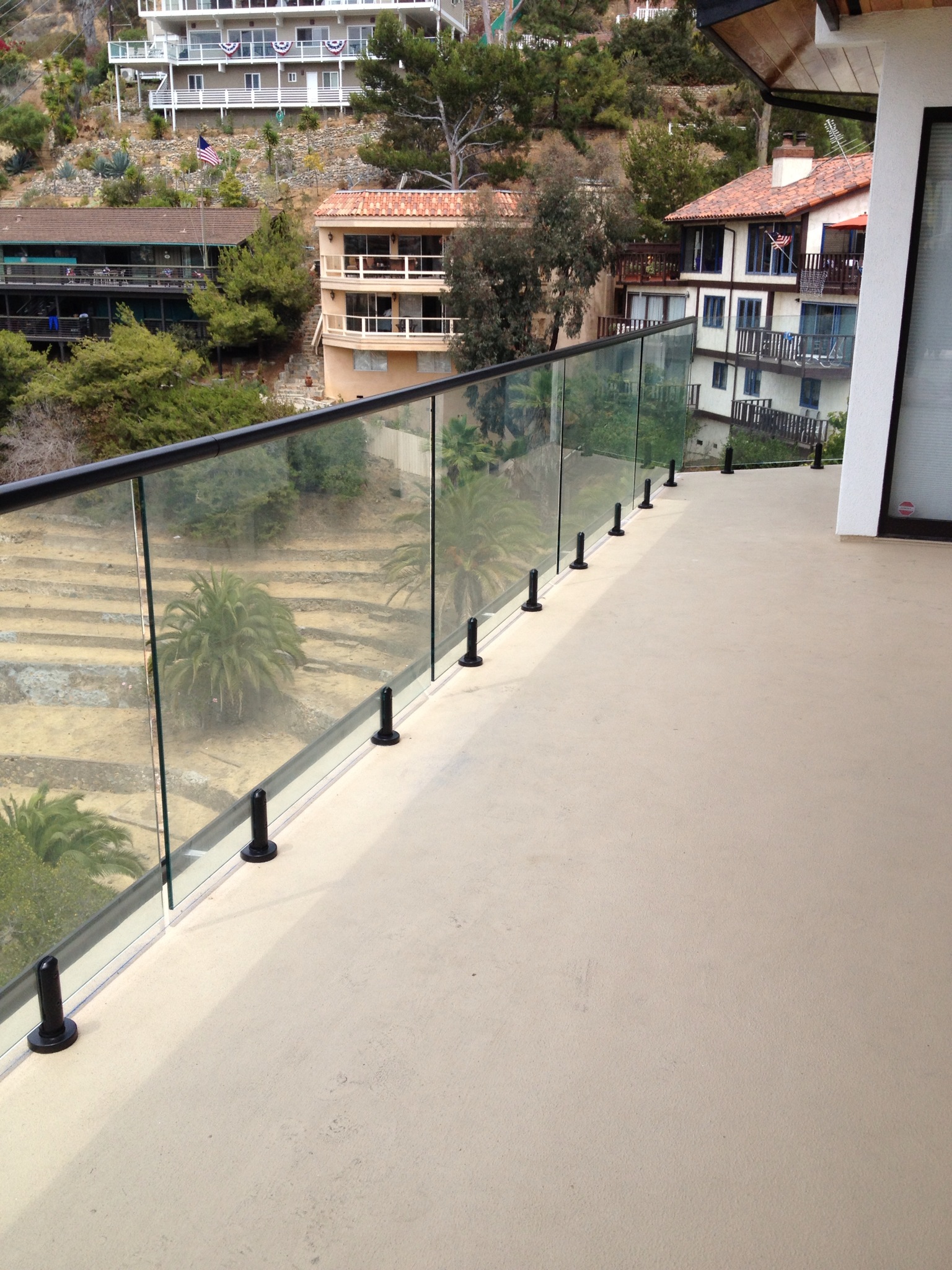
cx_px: 476
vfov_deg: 52.6
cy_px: 635
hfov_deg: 40.7
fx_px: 1283
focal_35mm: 35
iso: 50
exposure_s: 1/1175
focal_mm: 4.28
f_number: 2.4
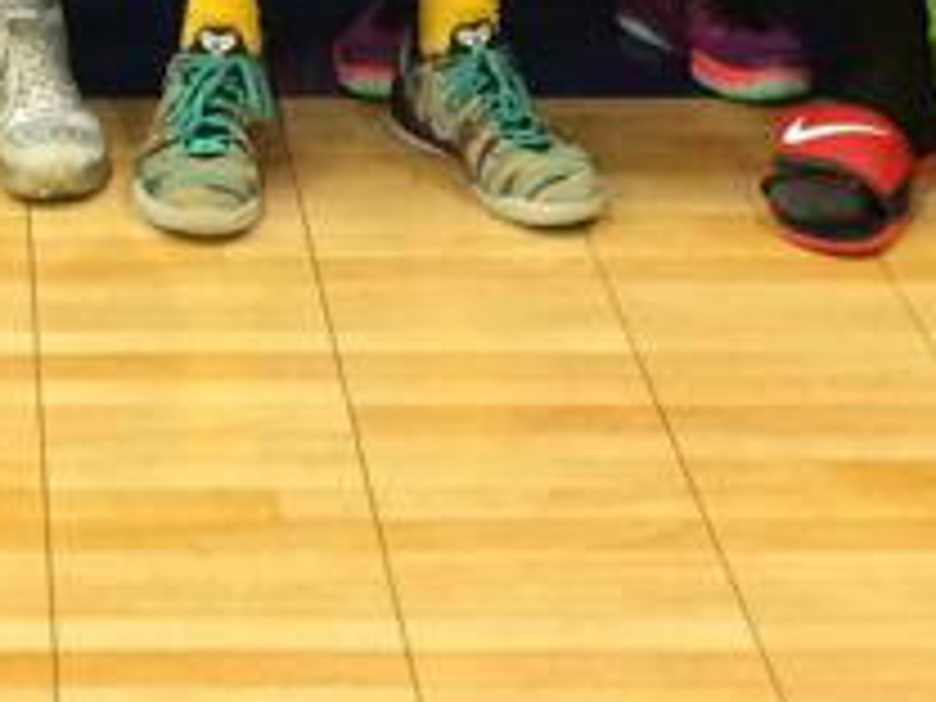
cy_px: -891
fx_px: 3867
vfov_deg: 9.4
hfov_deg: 13.6
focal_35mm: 143
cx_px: -27
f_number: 2.2
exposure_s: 1/30
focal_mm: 4.15
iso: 200
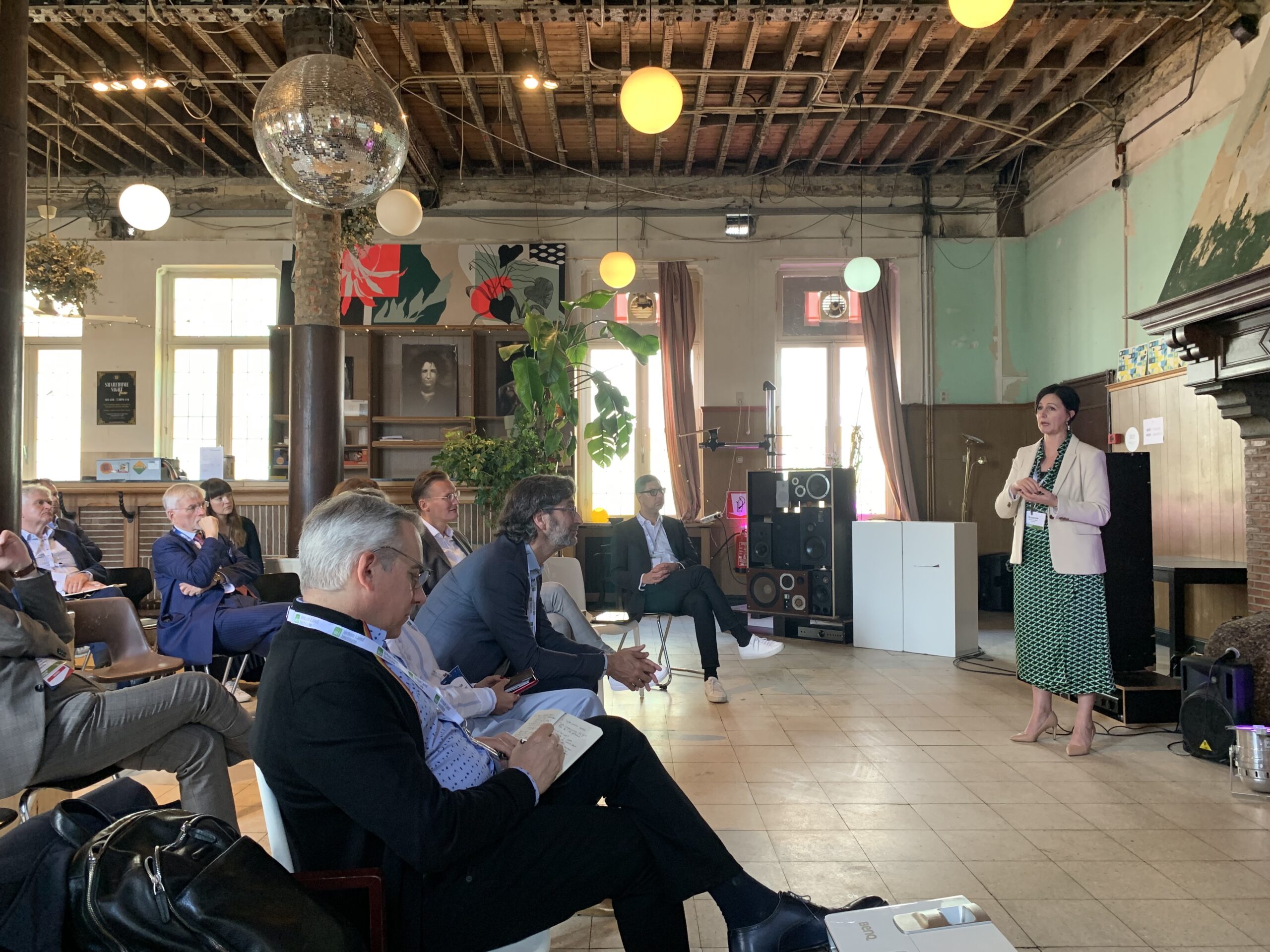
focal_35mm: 26
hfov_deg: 67.3
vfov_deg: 53.1
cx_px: 635
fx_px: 954
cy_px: 476
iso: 160
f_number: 1.8
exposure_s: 1/60
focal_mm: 4.25
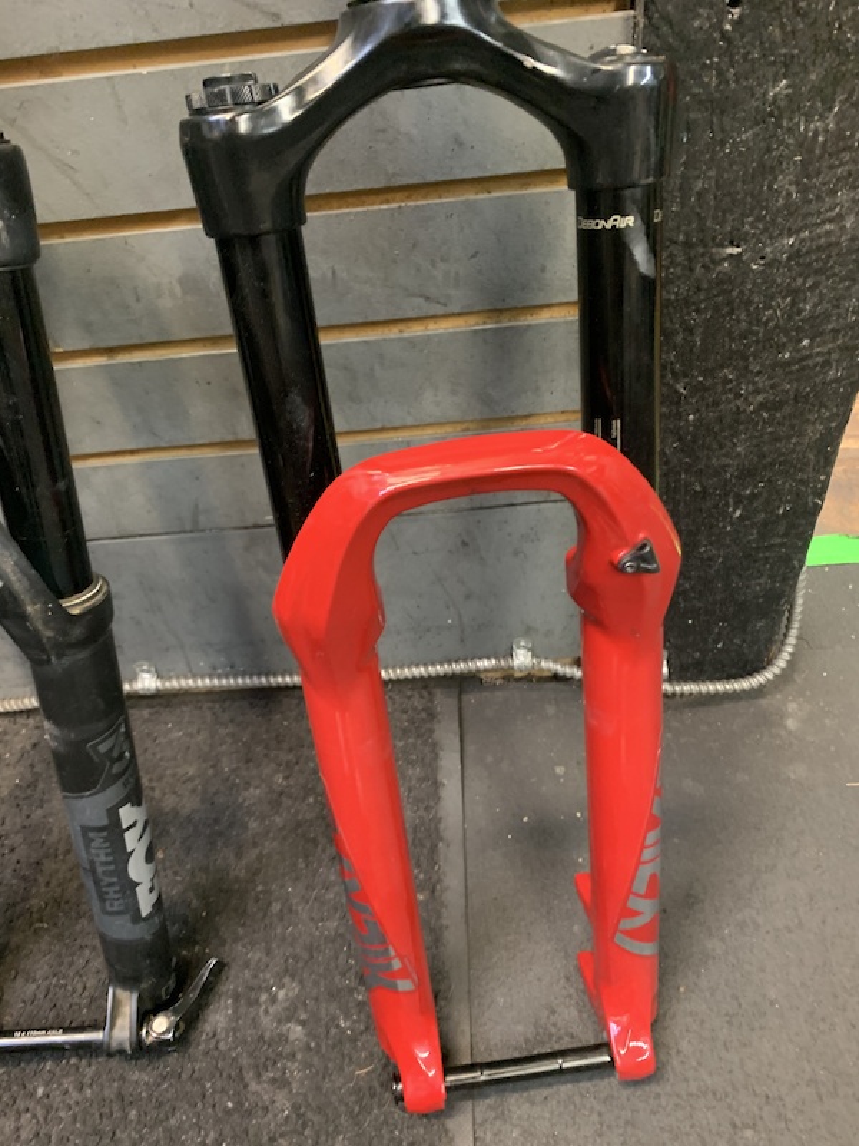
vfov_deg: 67.3
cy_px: 573
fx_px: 860
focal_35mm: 26
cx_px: 430
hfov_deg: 53.1
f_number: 1.8
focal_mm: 4.25
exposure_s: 1/30
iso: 640
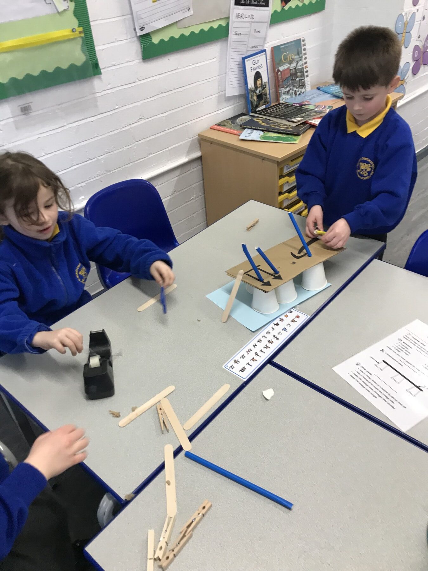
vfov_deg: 63.4
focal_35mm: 28
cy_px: 286
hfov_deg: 49.7
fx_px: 462
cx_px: 214
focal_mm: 3.99
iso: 32
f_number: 1.8
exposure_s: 1/30
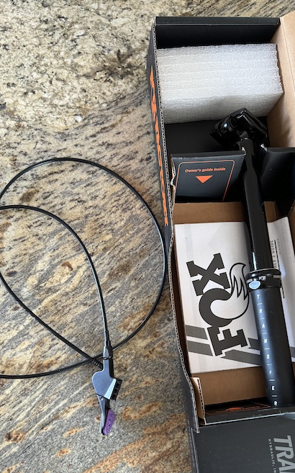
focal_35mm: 31
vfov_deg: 60.7
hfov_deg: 40.6
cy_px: 287
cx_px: 152
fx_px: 399
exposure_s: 1/60
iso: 400
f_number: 1.78
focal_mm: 6.86
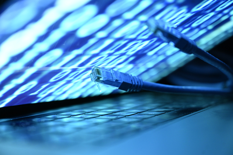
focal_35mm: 65
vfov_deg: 20.9
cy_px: 78
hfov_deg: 31.0
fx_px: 421
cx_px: 116
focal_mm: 65
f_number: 4
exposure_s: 1/50
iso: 3200
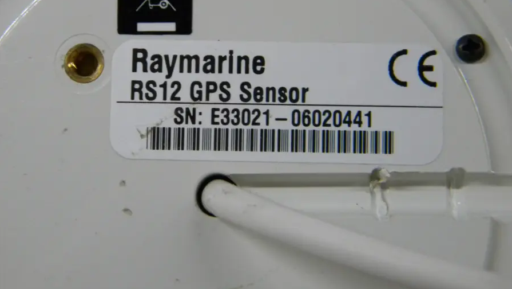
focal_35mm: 91
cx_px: 257
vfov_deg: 13.3
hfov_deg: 23.4
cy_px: 109
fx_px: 1236
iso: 400
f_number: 4.5
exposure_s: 1/288
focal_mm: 15.1
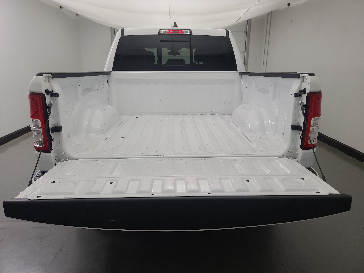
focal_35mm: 25
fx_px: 263
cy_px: 136
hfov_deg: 69.4
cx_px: 182
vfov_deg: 54.9
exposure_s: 1/60
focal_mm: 7
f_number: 1.8
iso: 100
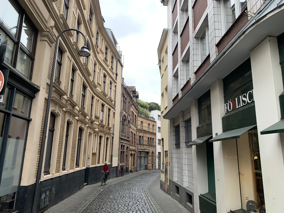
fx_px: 213
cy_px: 106
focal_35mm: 26
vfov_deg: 53.1
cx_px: 142
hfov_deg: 67.3
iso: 64
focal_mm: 4.25
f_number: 1.8
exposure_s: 1/121
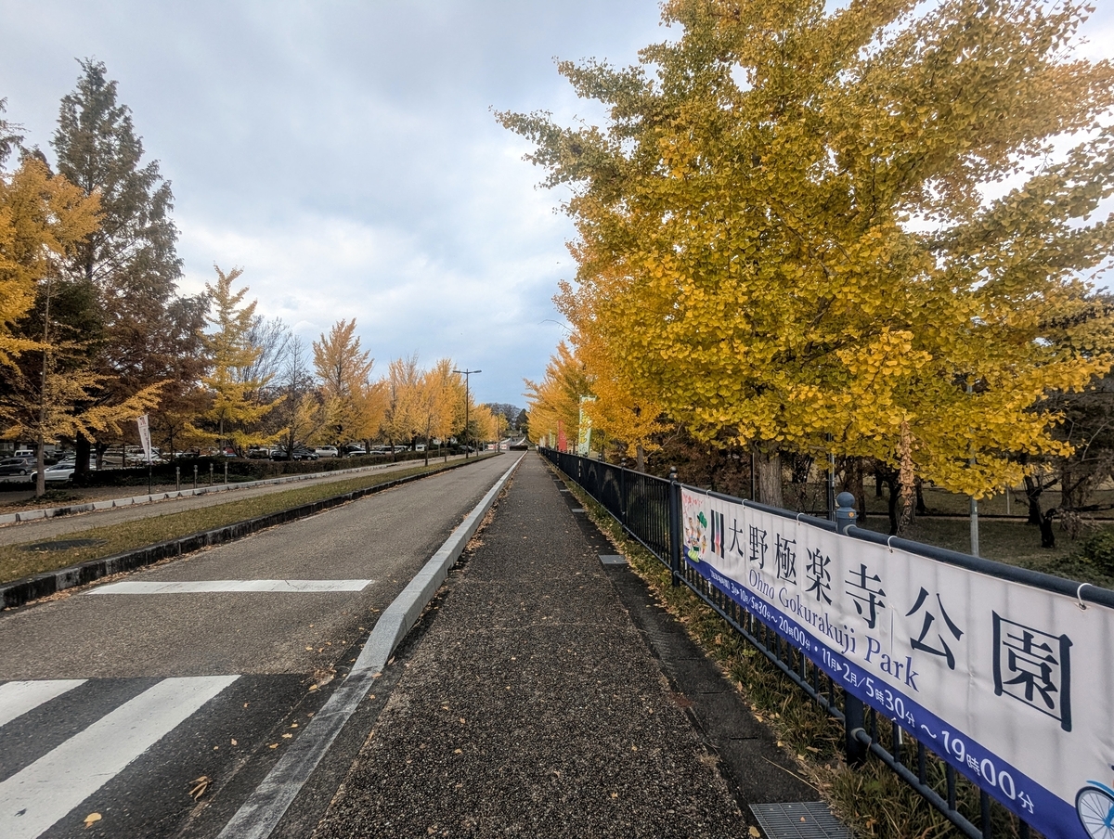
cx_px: 557
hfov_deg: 94.4
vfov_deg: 78.3
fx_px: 516
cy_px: 420
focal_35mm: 16
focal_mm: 2.35
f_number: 2.2
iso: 51
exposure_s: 1/345
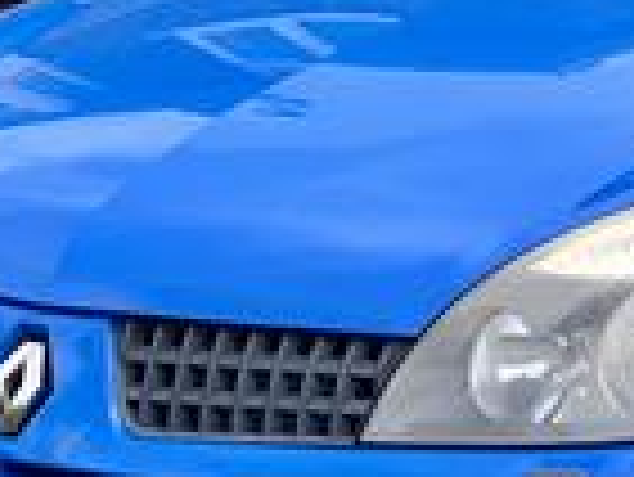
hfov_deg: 8.3
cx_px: 809
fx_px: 4326
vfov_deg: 6.3
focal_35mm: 236
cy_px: 130
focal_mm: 6
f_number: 2.4
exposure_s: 1/202
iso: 16
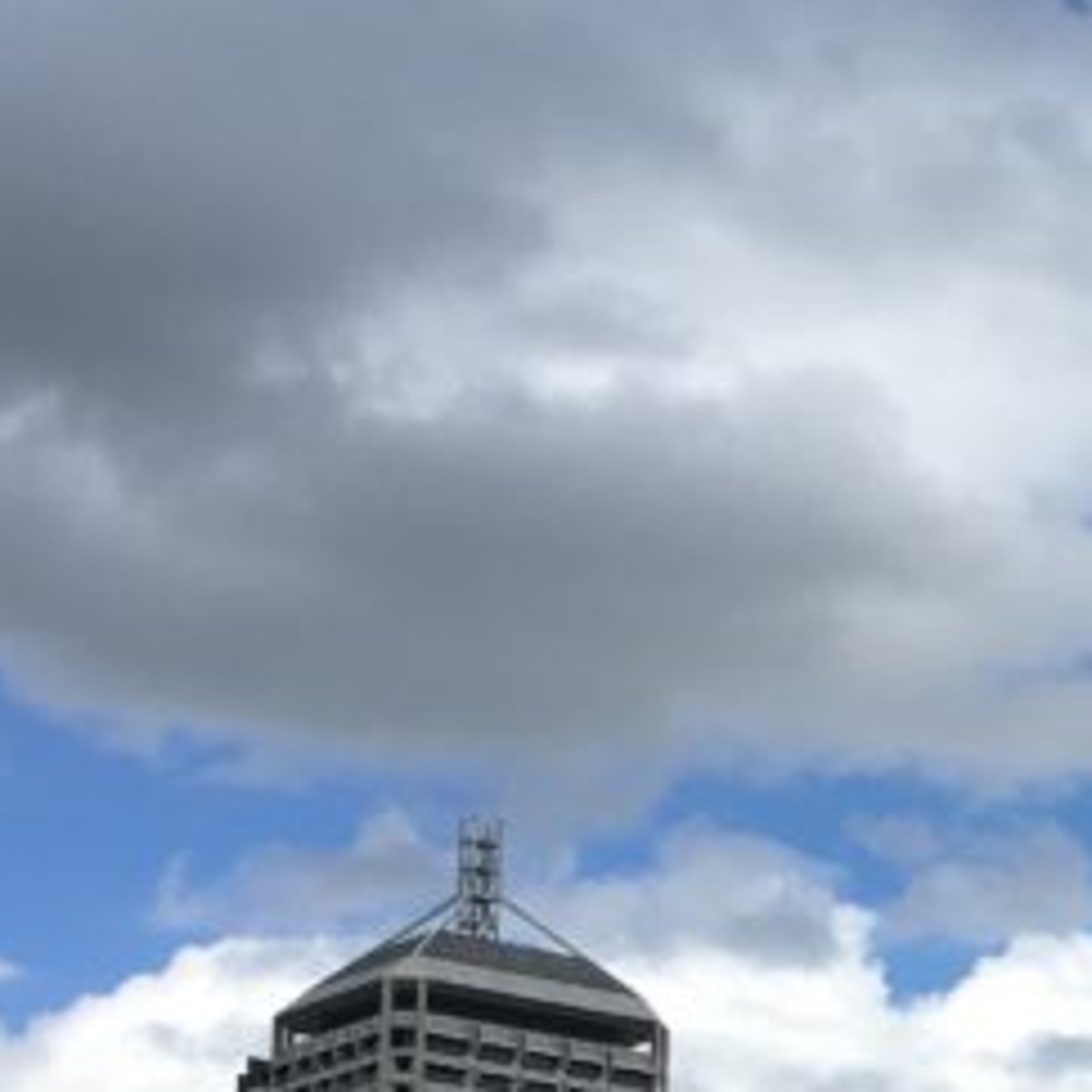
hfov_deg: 14.4
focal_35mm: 108
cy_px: 1496
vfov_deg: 15.2
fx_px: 3855
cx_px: 1919
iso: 25
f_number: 2.2
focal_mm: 4.15
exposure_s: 1/2198
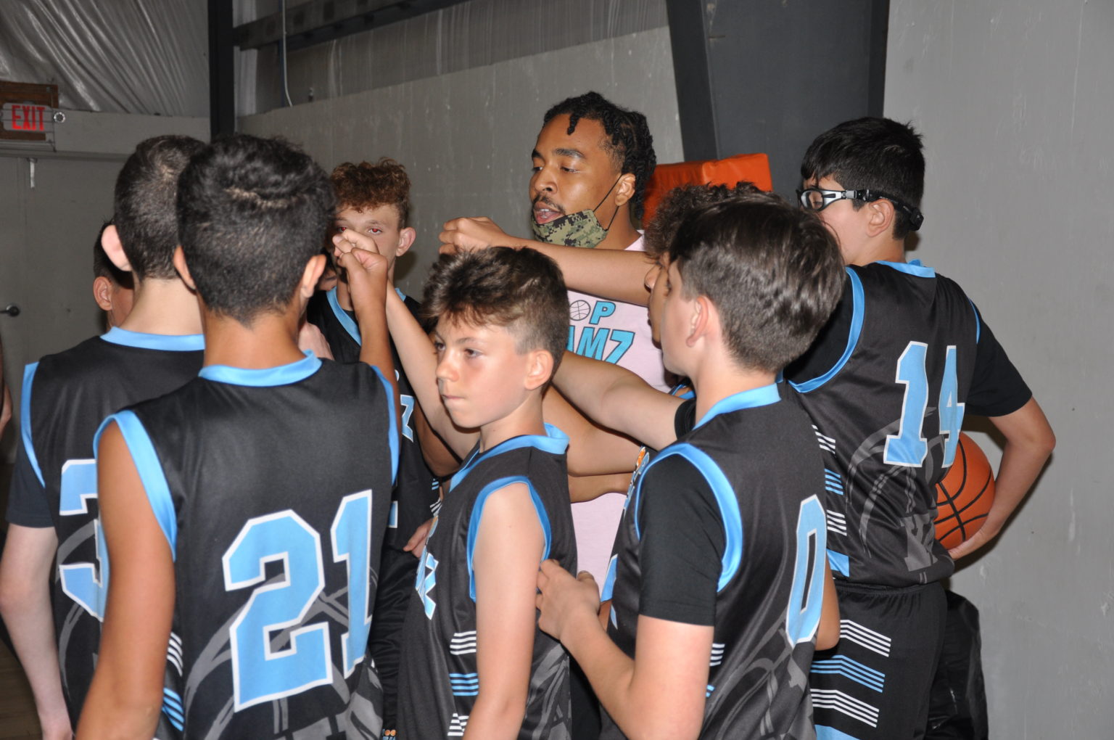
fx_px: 1762
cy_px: 370
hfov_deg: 35.1
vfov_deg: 23.7
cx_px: 557
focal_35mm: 57
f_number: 4.5
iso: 400
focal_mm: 38
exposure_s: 1/200
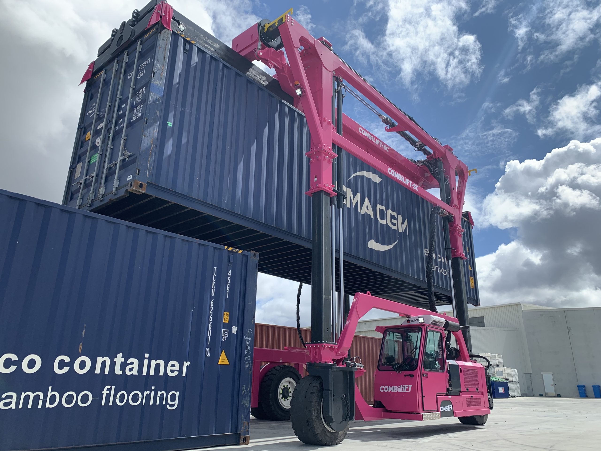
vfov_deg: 53.1
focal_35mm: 26
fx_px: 451
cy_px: 226
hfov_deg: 67.3
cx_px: 300
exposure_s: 1/2208
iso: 25
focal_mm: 4.25
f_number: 1.8
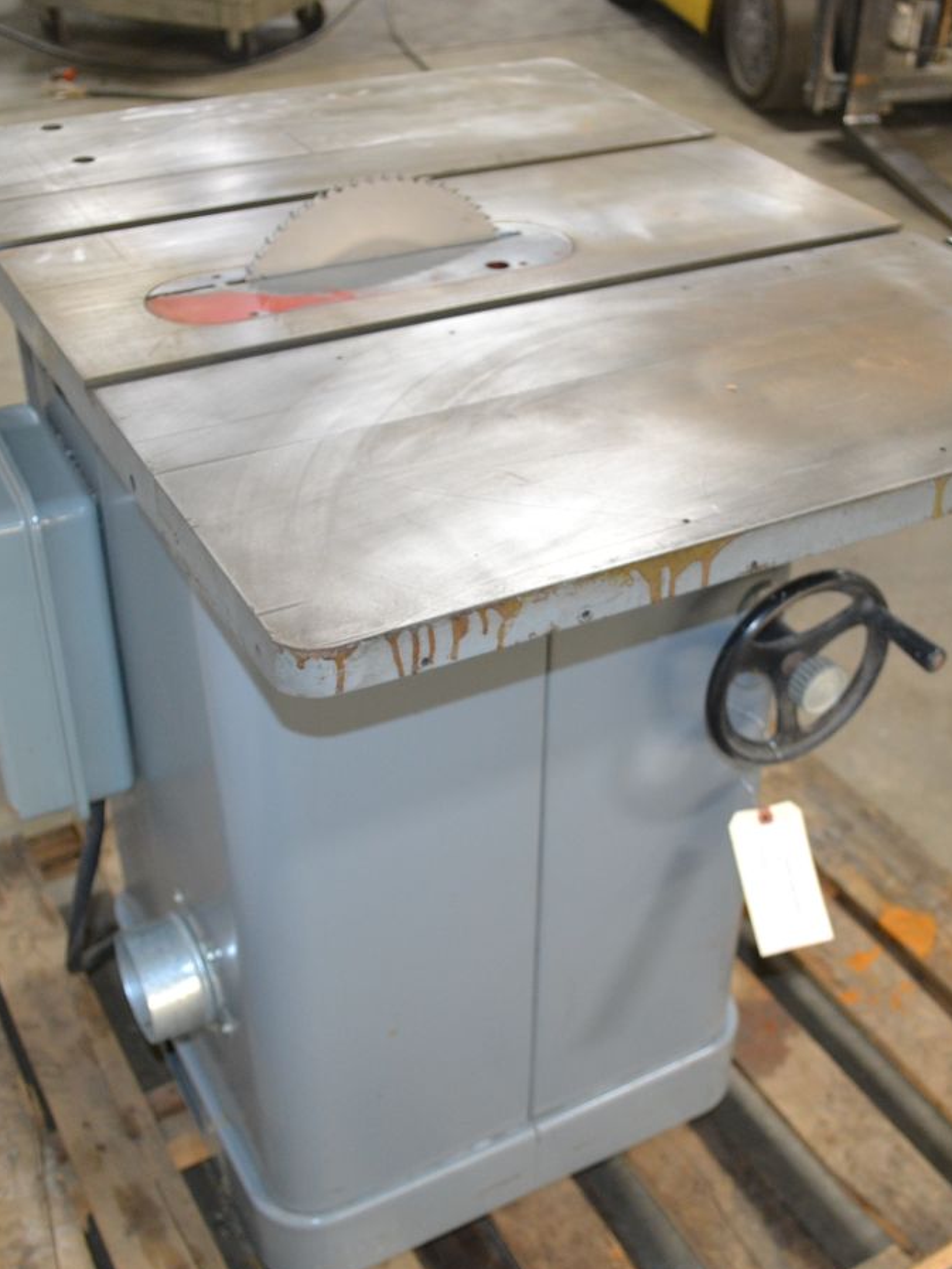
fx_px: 1466
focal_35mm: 40
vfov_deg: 46.8
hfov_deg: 35.9
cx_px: 543
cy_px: 649
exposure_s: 1/60
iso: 900
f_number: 3.5
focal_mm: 18
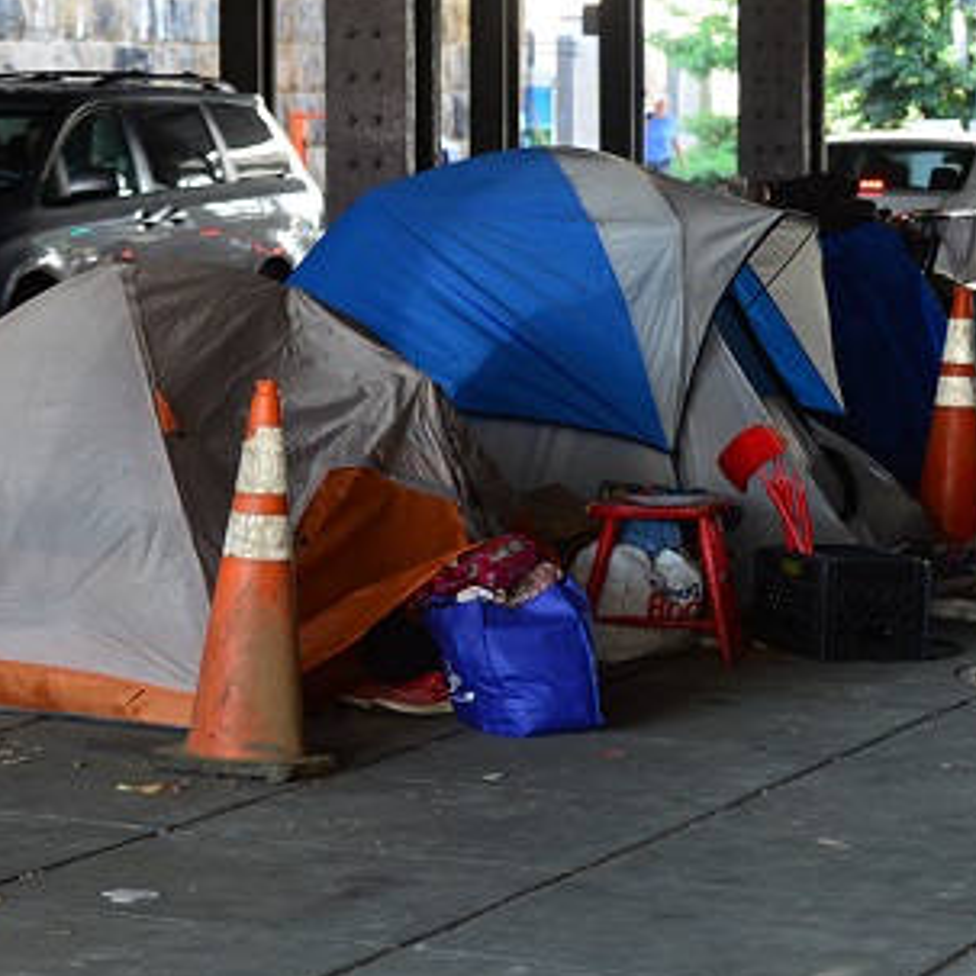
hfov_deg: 12.4
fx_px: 4498
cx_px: 380
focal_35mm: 141
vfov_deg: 12.4
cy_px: 477
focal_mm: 70
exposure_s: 1/60
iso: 400
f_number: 4.5
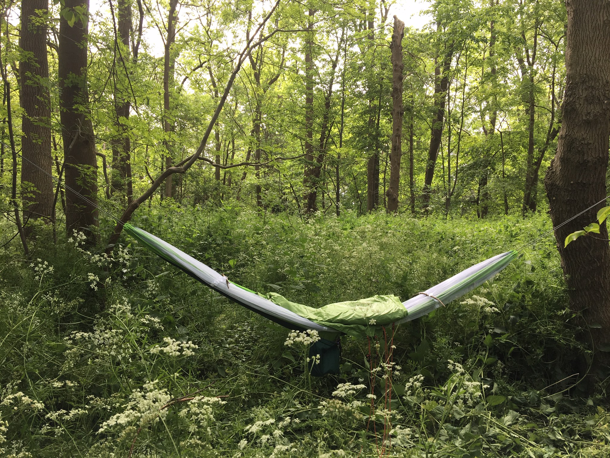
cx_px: 305
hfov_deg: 61.7
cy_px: 229
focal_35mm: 29
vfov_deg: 48.2
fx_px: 511
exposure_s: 1/144
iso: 25
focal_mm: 4.15
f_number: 2.2
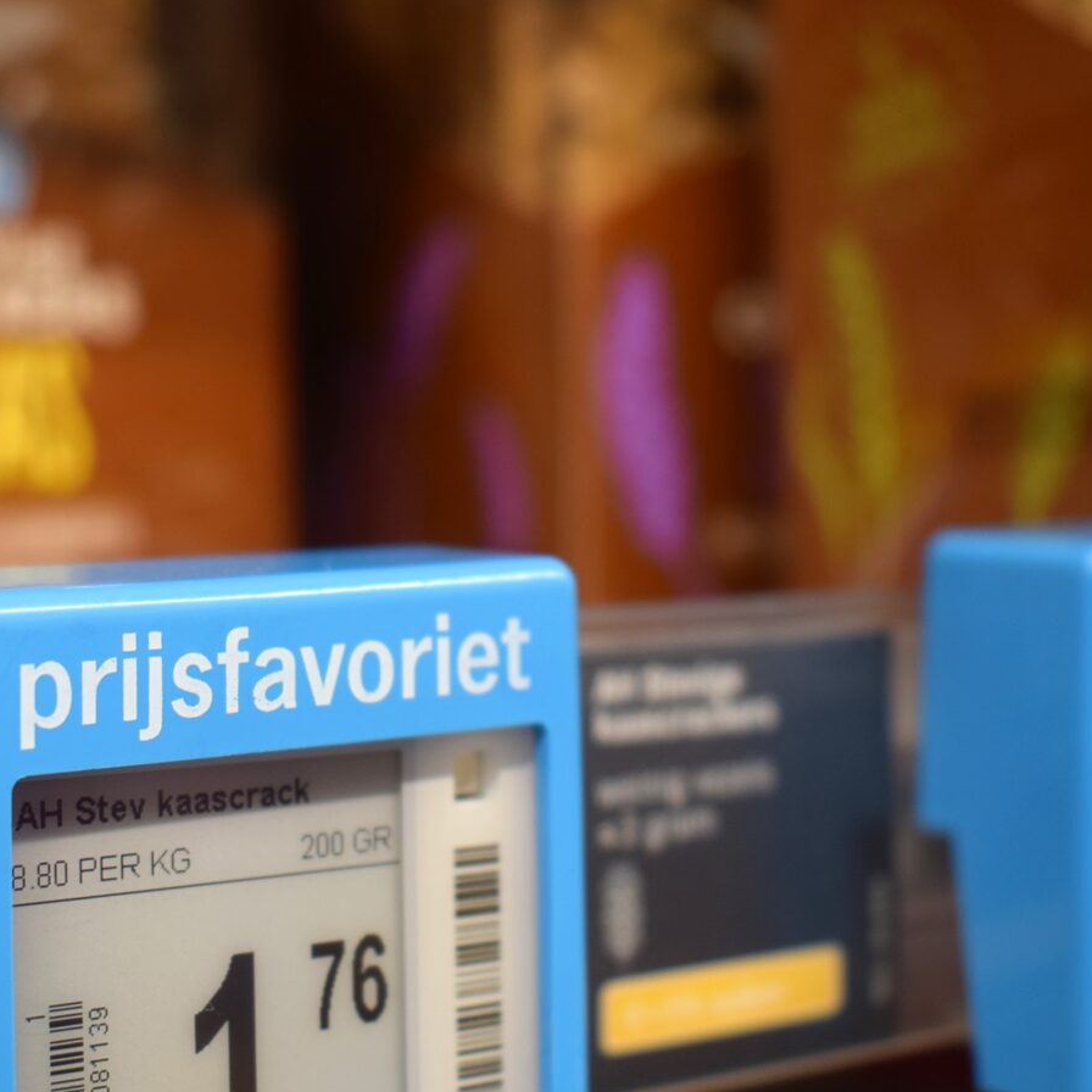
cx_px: 395
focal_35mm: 70
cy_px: 465
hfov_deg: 24.6
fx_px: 2498
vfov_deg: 24.6
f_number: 4
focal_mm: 24
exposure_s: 1/60
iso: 400
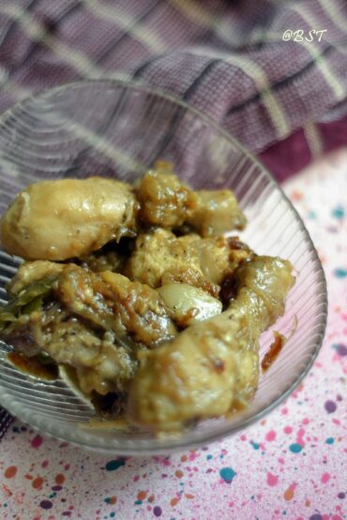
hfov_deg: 18.2
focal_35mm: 75
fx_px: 1084
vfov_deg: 27.0
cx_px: 174
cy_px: 260
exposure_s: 1/60
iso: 1400
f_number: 1.8
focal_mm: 50
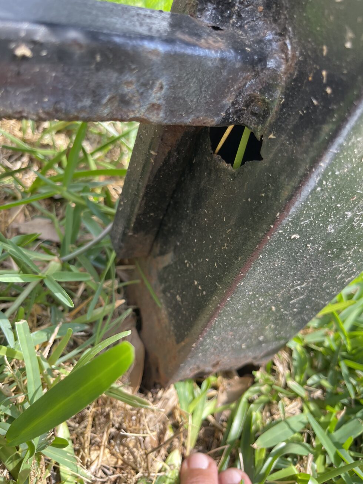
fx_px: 364
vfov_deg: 67.3
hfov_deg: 53.1
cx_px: 182
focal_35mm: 26
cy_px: 242
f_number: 1.6
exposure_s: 1/509
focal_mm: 5.1
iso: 32
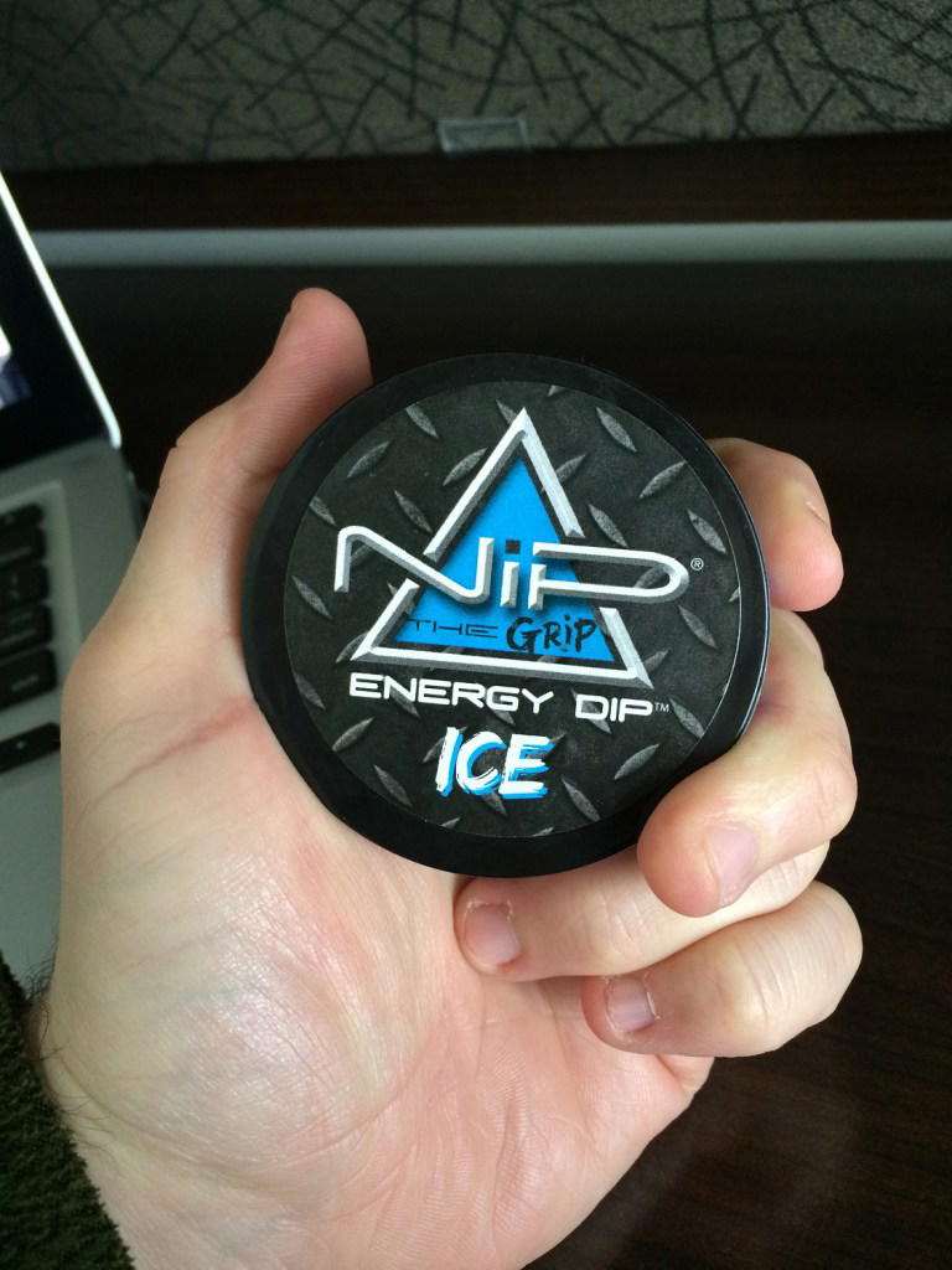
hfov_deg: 48.2
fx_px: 1063
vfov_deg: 61.7
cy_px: 635
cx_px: 476
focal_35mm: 29
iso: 160
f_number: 2.2
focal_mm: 4.15
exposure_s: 1/30
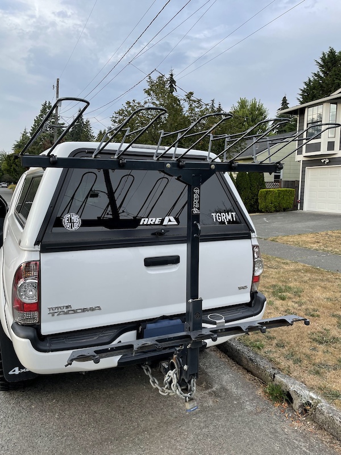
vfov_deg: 67.3
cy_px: 228
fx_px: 341
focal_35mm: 26
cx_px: 170
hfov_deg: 53.1
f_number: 1.6
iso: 32
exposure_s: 1/824
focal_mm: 4.2
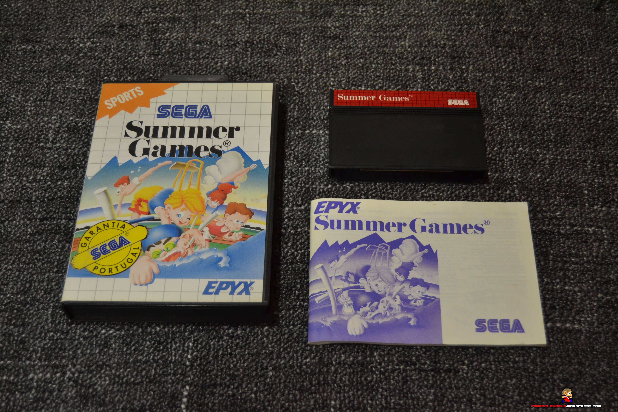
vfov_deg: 28.1
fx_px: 824
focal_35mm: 48
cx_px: 309
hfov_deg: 41.1
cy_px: 206
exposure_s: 1/60
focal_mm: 32
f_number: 4.5
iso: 1250
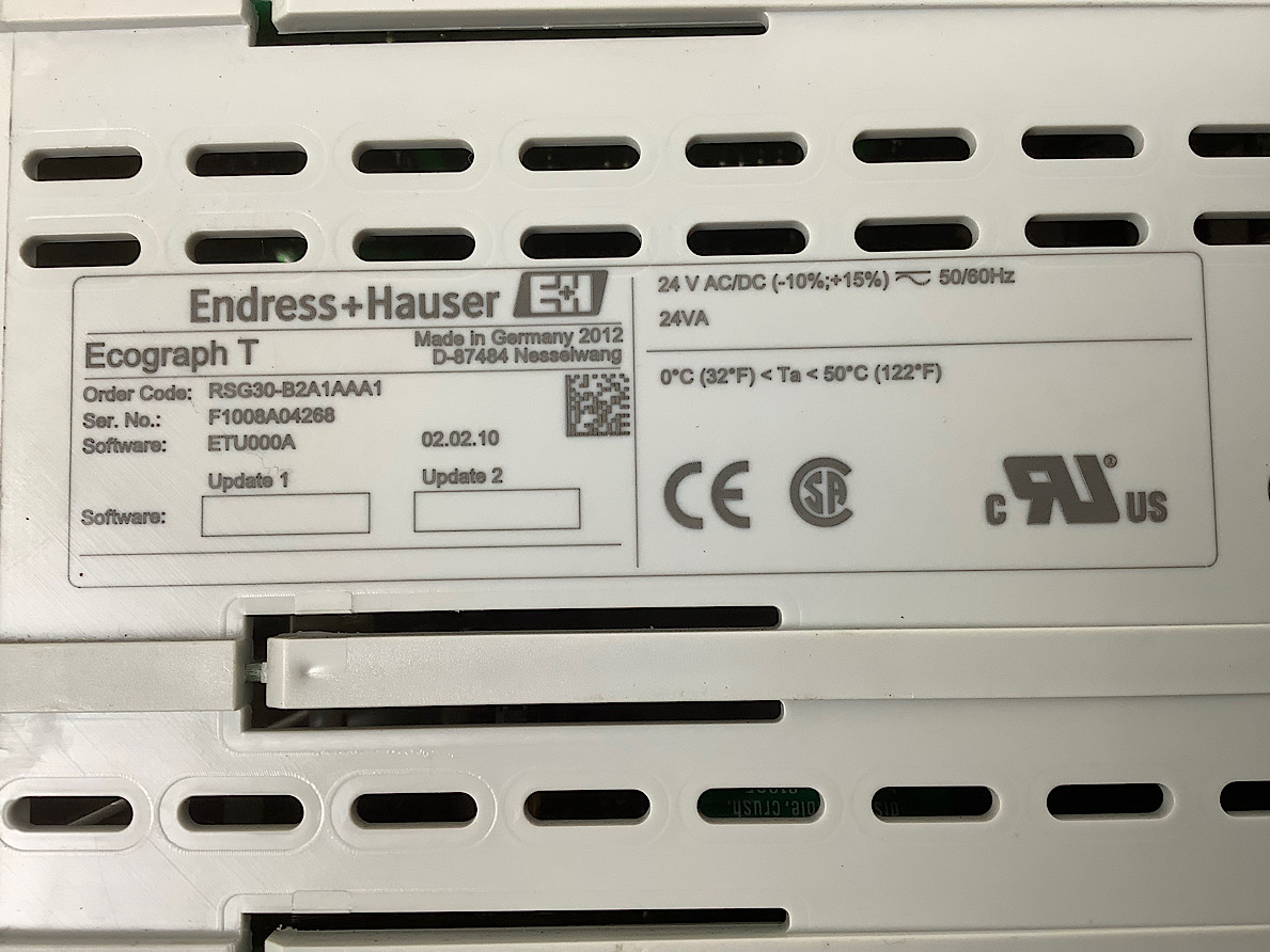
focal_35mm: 31
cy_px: 476
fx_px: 1137
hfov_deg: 58.3
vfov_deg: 45.4
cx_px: 635
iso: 50
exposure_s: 1/50
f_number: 2.4
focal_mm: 3.3
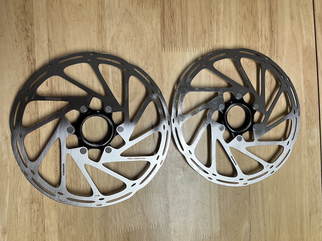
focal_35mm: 26
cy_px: 120
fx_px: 242
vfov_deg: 53.1
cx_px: 161
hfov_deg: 67.3
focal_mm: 5.1
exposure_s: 1/120
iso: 100
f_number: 1.6
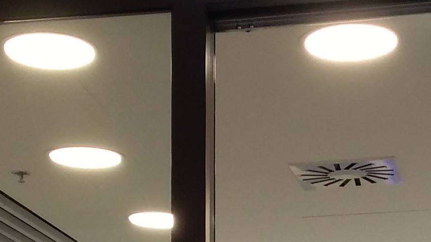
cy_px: 455
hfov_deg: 16.8
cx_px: 248
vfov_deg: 9.0
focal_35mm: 128
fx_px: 1463
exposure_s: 1/30
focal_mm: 3.54
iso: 210
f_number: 2
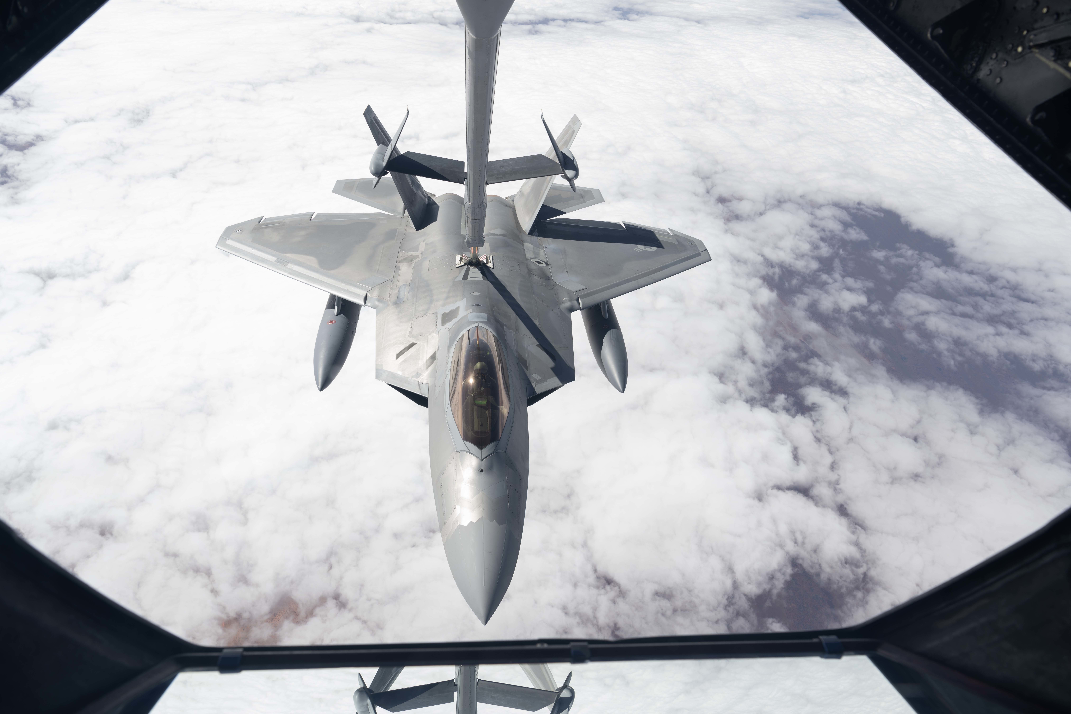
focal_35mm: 24
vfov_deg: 53.1
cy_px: 357
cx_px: 536
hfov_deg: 73.7
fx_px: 714
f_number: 7.1
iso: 31
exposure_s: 1/125
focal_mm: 24
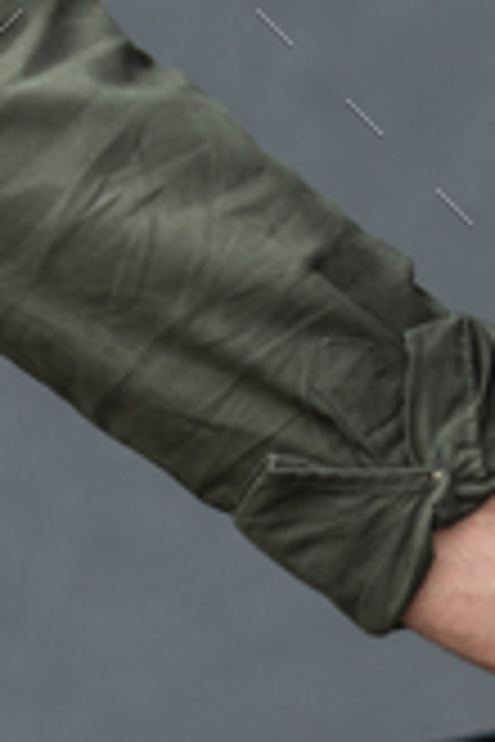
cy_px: 531
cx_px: 117
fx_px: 11590
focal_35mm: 562
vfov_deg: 3.7
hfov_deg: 2.4
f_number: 4
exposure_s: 1/400
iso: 100
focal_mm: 105
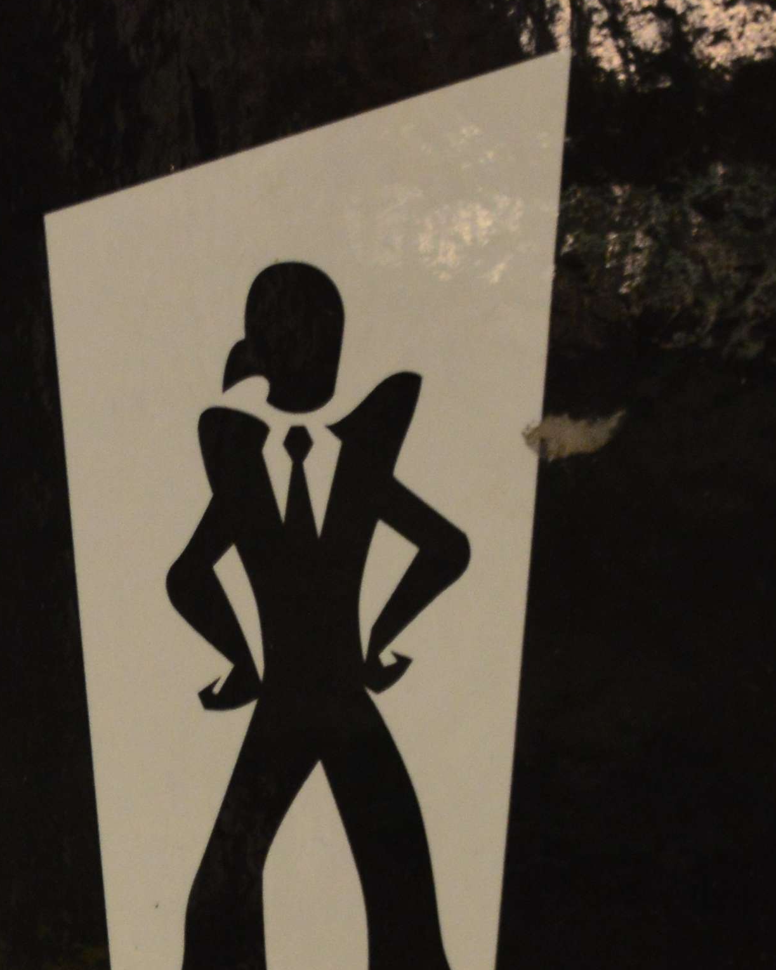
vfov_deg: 12.4
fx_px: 4450
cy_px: 387
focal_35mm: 155
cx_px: -211
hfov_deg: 9.8
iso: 800
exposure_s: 1/8
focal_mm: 28
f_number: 4.5
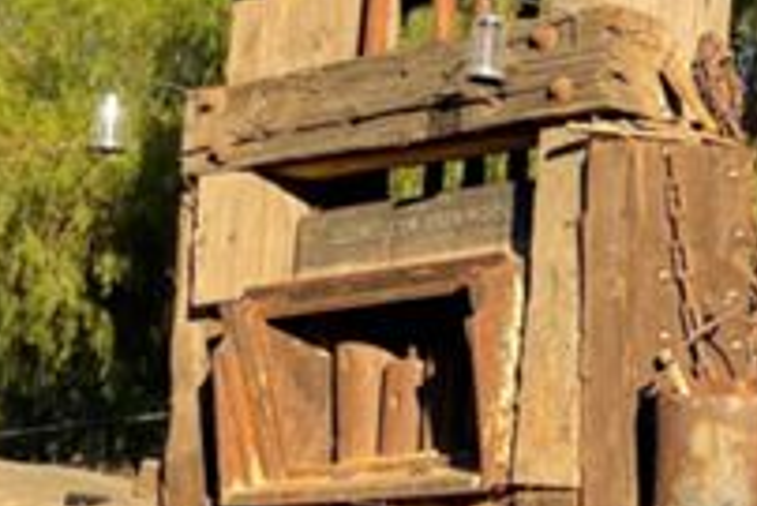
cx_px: 1025
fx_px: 2399
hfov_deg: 16.8
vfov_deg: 12.0
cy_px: 326
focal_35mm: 114
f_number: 1.6
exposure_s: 1/1200
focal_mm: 5.1
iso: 32
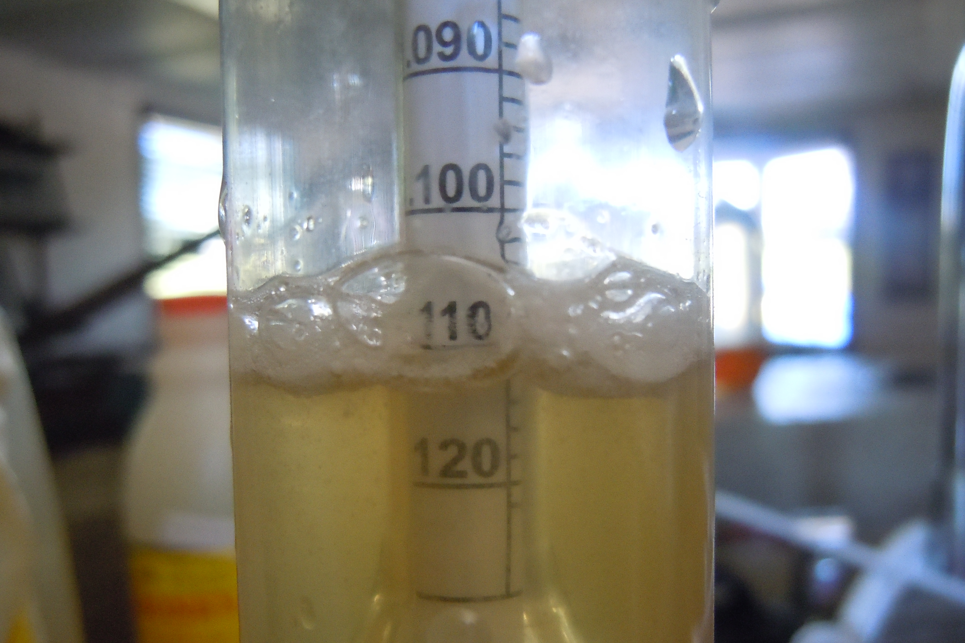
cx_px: 476
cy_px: 351
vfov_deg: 37.8
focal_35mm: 35
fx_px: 938
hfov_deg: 54.4
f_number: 4
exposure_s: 1/50
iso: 800
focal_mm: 5.9
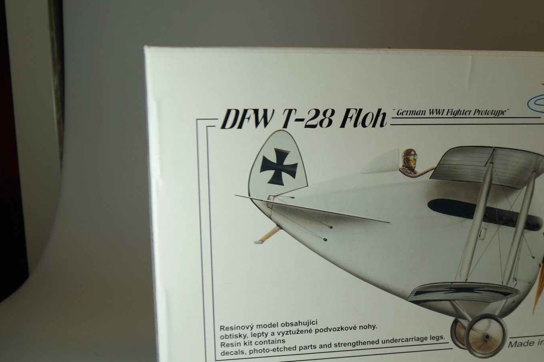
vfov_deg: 24.9
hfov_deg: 36.1
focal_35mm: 54
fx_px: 816
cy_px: 237
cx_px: 403
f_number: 5
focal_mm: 24
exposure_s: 1/250
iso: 100
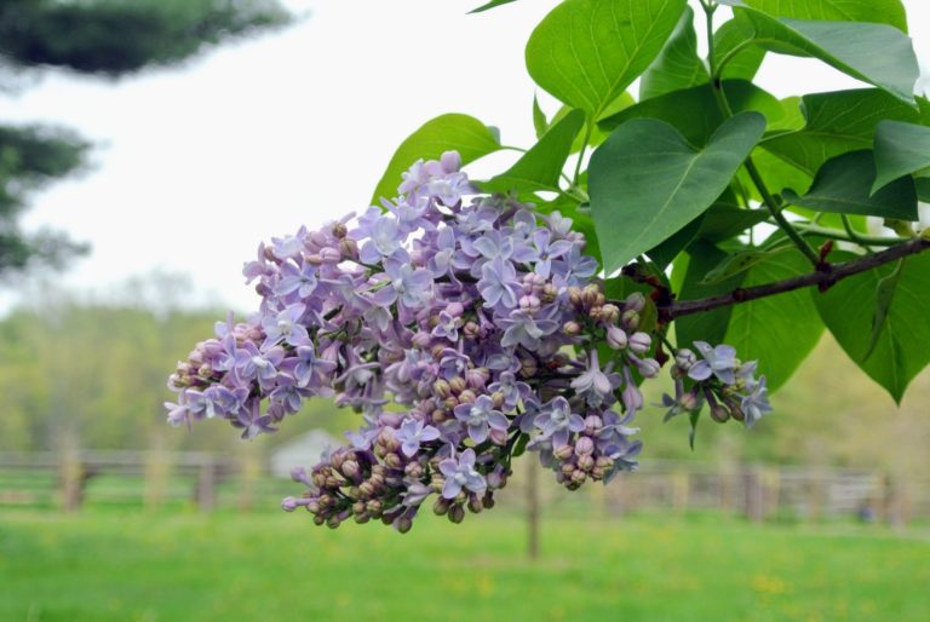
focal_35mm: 59
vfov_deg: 23.1
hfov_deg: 33.9
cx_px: 465
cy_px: 311
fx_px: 1526
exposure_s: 1/200
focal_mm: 21.9
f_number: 5
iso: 100
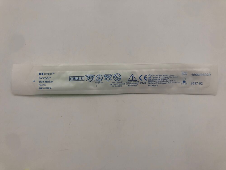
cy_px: 85
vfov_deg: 49.7
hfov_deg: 63.4
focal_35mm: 28
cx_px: 113
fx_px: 183
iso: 40
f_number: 1.8
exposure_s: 1/120
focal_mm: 3.99
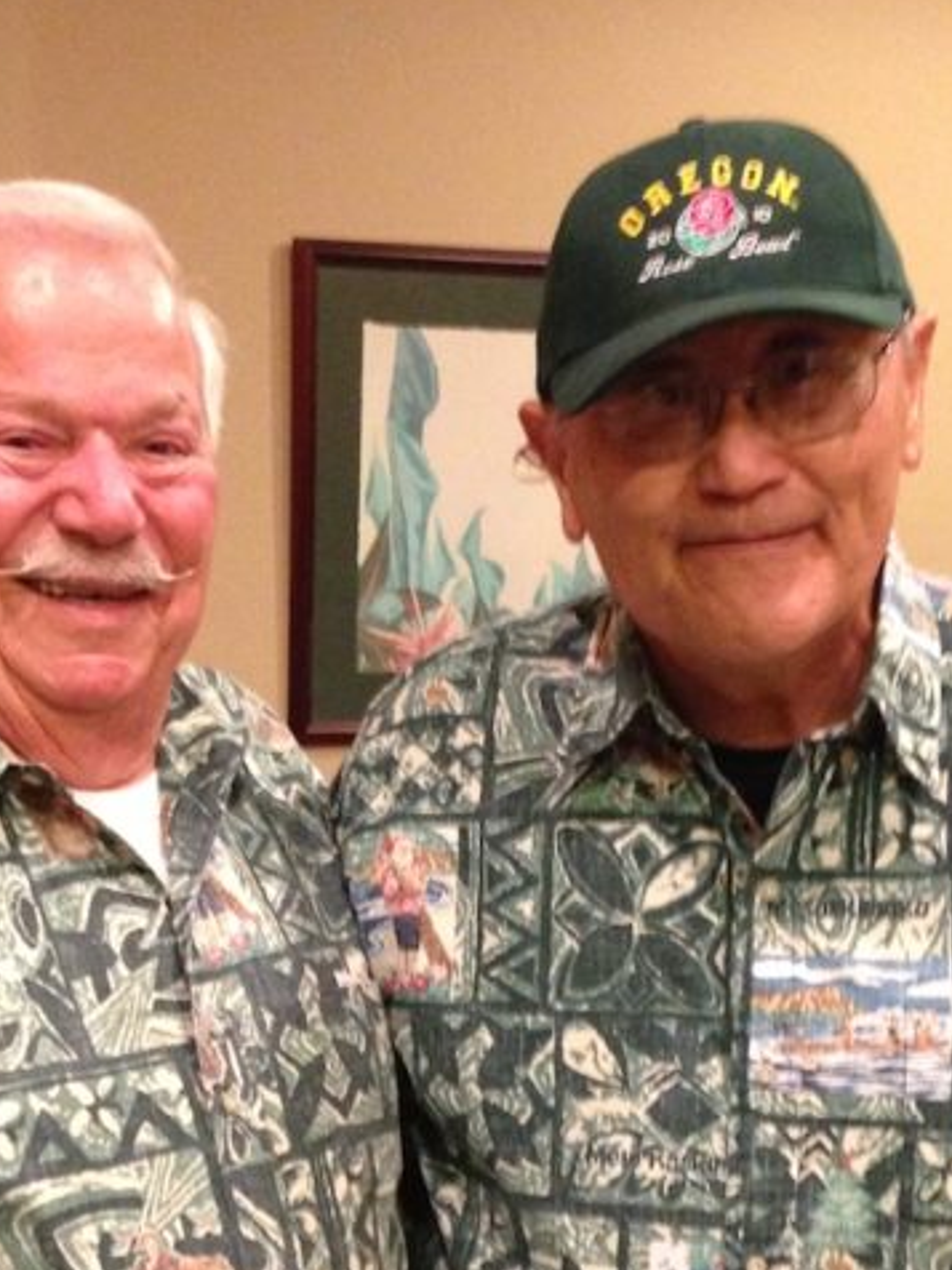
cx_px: 384
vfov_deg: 26.3
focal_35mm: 71
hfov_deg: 20.7
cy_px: 1201
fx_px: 2603
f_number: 2.4
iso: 400
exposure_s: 1/15
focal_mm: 4.13
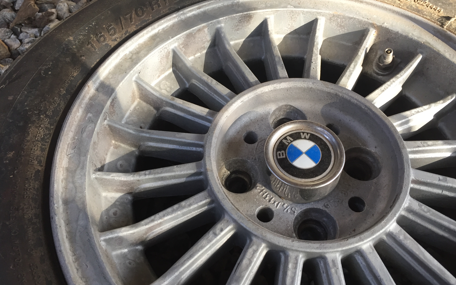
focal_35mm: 31
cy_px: 147
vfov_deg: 40.6
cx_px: 228
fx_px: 385
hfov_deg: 61.2
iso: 32
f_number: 2.2
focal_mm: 4.15
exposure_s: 1/40
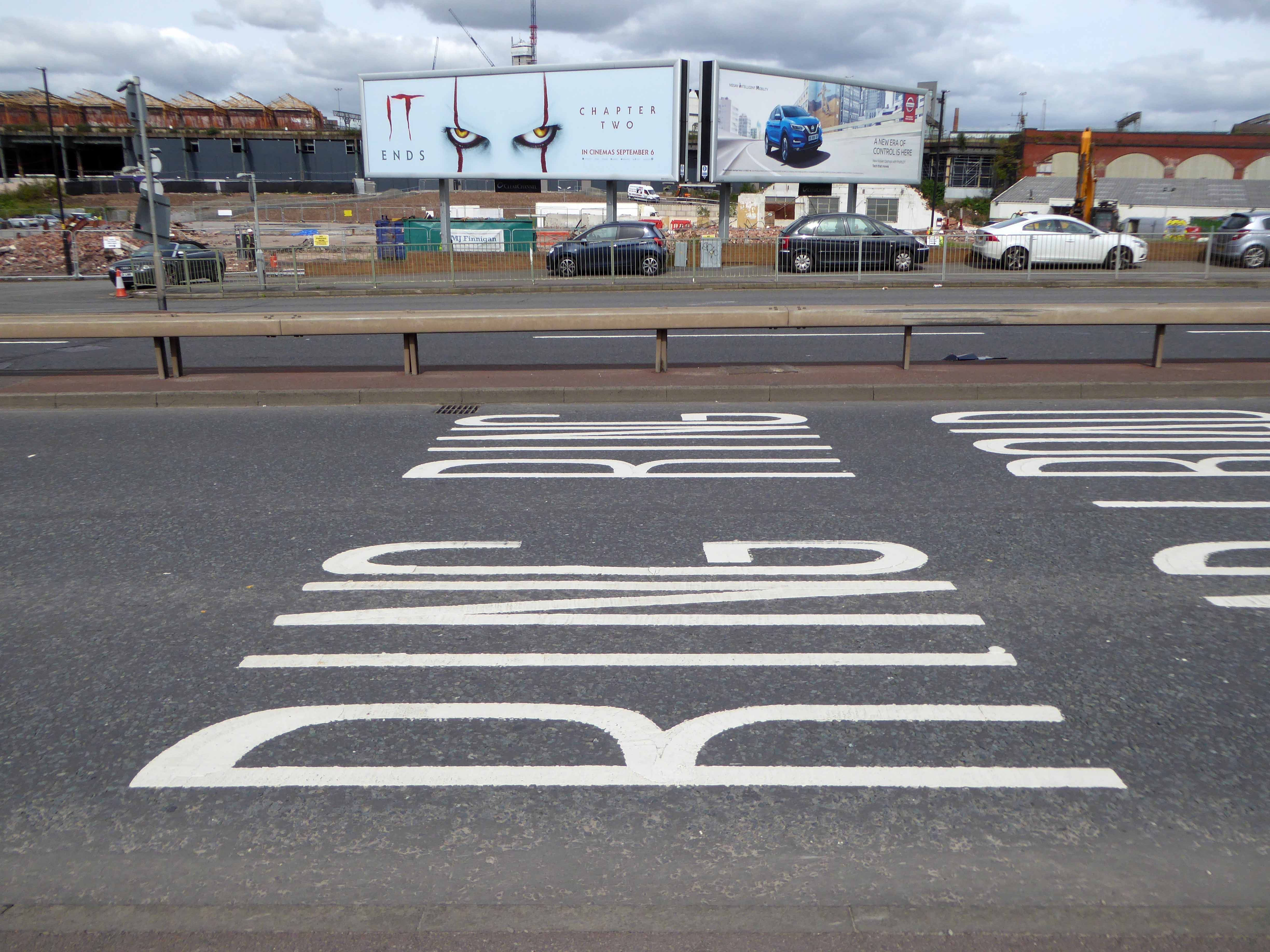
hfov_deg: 61.7
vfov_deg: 48.2
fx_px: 1064
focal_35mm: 29
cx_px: 635
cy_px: 476
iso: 100
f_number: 3.5
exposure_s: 1/1000
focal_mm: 5
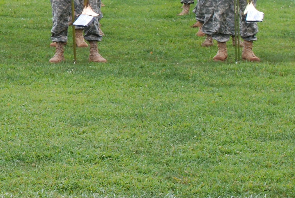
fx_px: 1674
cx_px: -116
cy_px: -84
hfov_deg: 9.8
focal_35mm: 204
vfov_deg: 6.7
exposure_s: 1/200
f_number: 7.1
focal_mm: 46
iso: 400
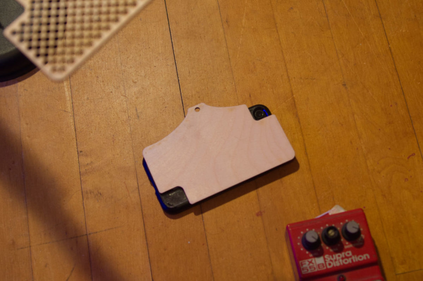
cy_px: 140
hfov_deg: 46.4
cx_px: 212
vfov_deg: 31.8
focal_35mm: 42
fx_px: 493
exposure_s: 1/50
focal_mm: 28
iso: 400
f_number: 2.8
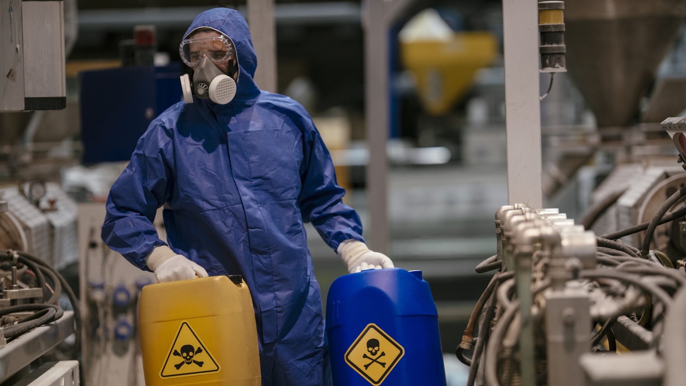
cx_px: 342
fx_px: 3820
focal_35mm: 210
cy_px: 220
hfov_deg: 10.3
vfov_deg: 5.8
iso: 500
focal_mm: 200
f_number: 2
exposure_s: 1/200
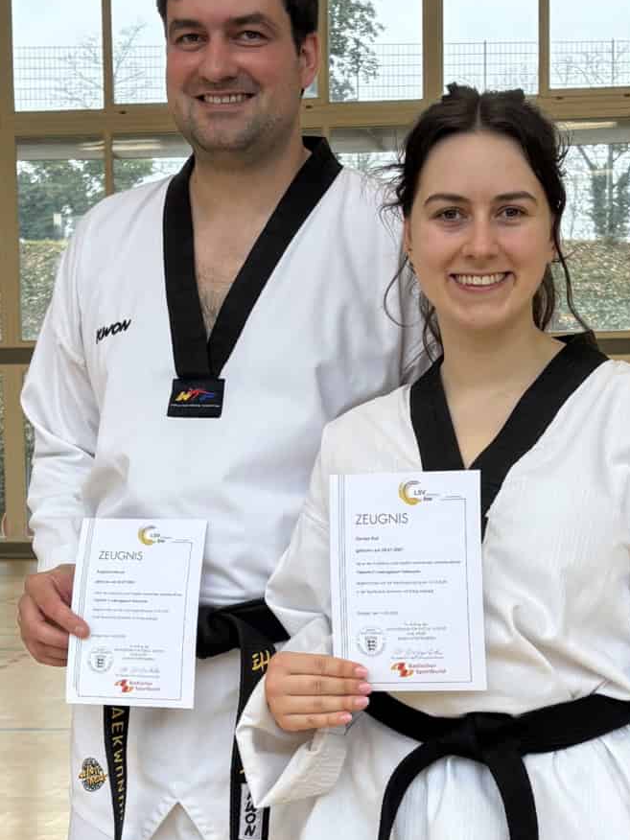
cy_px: 590
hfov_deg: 19.4
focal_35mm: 76
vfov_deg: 25.5
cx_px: 367
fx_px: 1844
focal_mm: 6
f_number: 1.6
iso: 64
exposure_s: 1/238
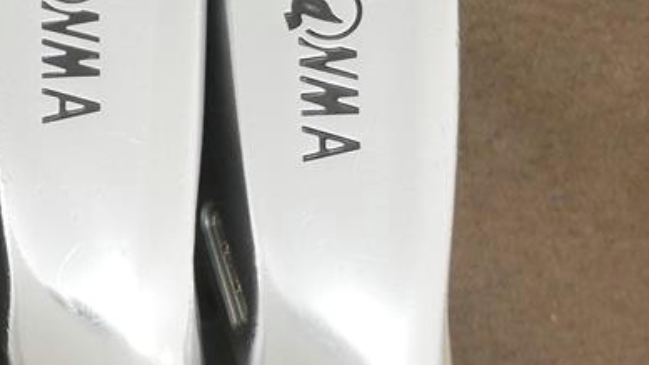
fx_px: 3081
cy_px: 105
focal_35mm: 179
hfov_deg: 11.6
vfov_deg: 6.8
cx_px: -279
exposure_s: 1/20
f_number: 4.5
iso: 1600
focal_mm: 25
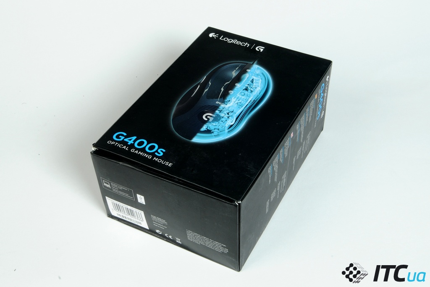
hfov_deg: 43.6
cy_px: 144
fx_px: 538
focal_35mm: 45
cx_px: 215
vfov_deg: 29.9
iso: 200
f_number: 22
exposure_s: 1/100
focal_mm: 30
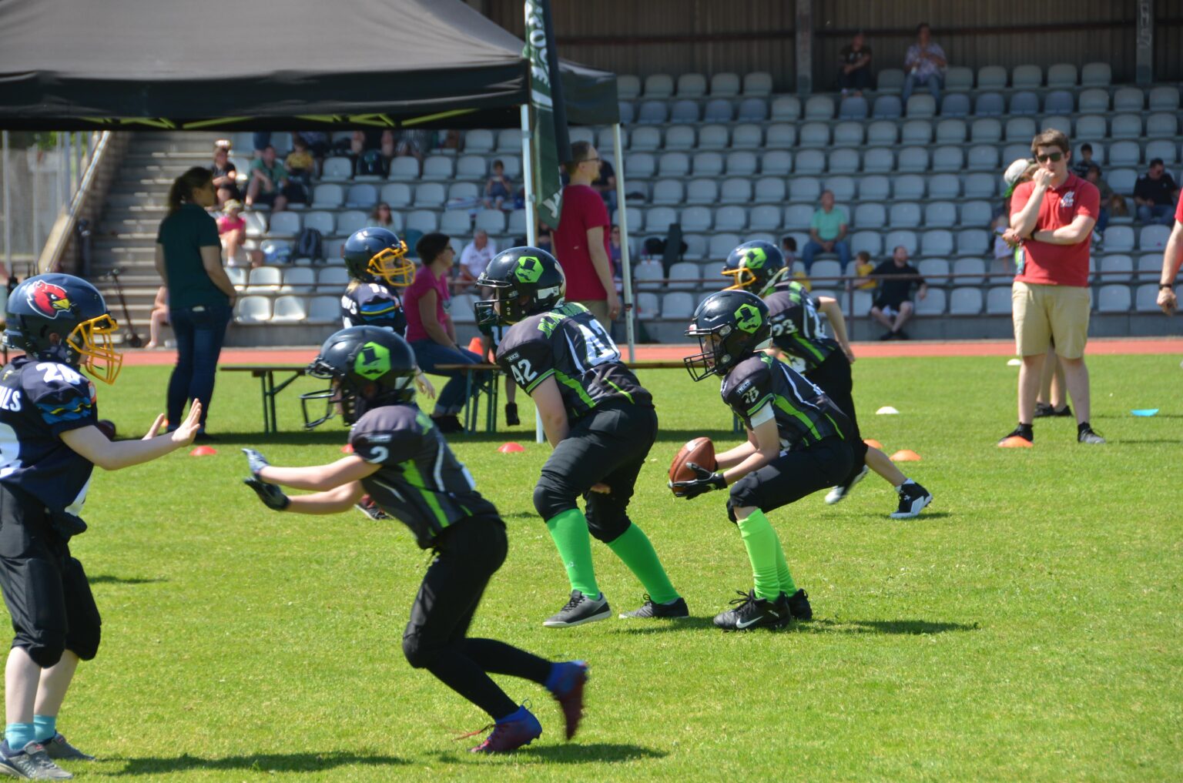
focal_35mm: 168
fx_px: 5509
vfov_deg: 8.1
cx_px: 592
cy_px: 392
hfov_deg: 12.3
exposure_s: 1/250
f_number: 8
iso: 160
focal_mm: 112
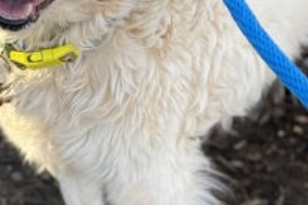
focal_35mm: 136
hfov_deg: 15.1
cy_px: 106
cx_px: 144
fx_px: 1163
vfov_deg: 10.1
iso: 64
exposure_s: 1/339
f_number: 1.78
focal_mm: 6.76
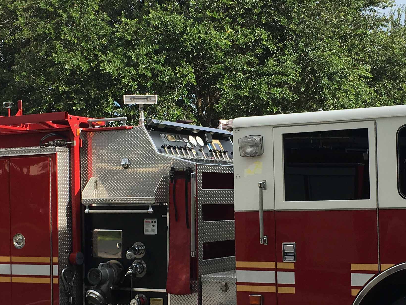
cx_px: 214
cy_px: 188
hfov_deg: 27.4
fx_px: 833
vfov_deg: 20.7
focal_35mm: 71
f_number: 2.2
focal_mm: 4.15
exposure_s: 1/845
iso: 25
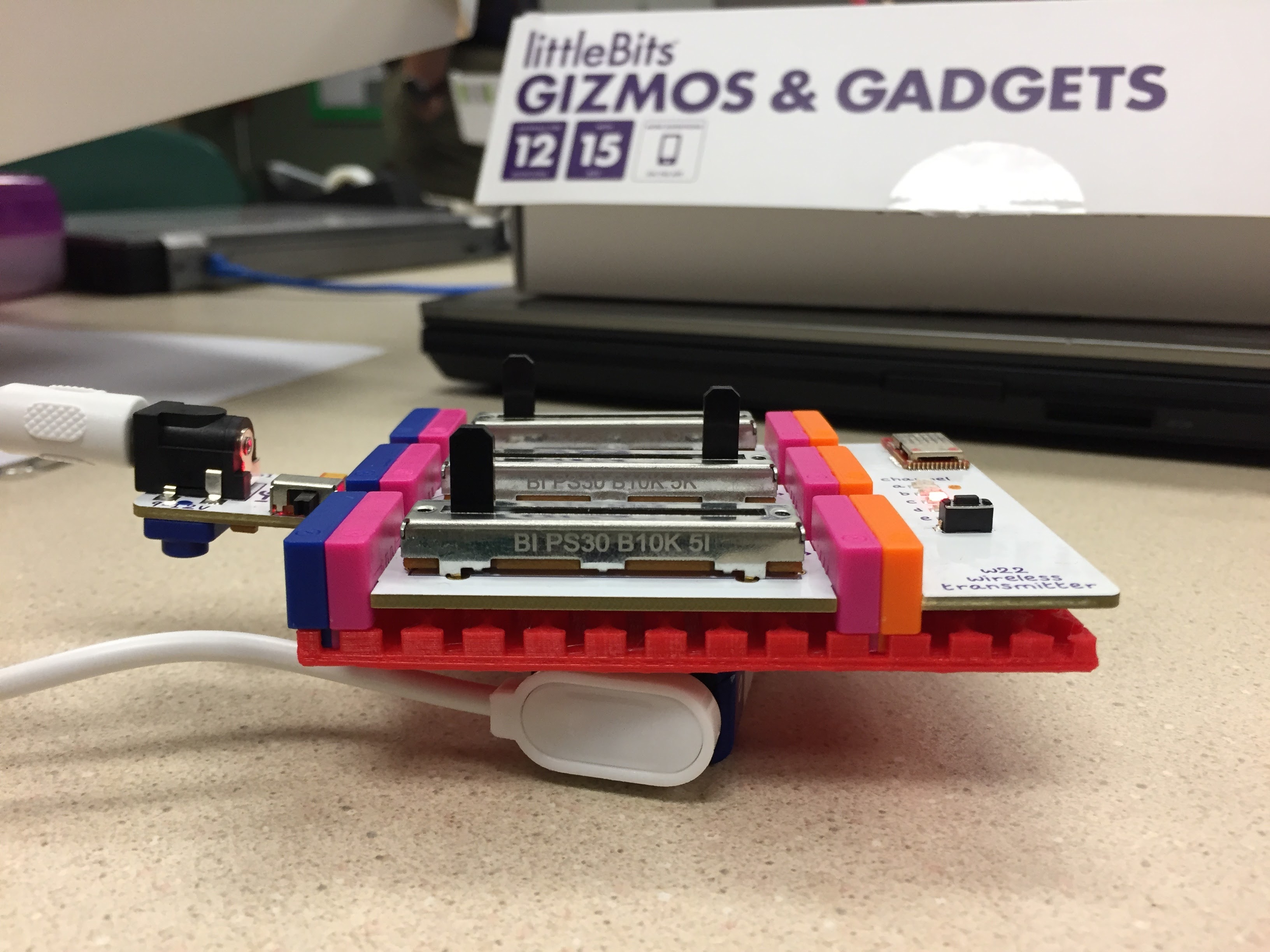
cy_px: 476
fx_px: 1064
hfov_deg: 61.7
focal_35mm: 29
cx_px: 635
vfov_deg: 48.2
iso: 50
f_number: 2.2
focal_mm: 4.15
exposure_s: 1/30
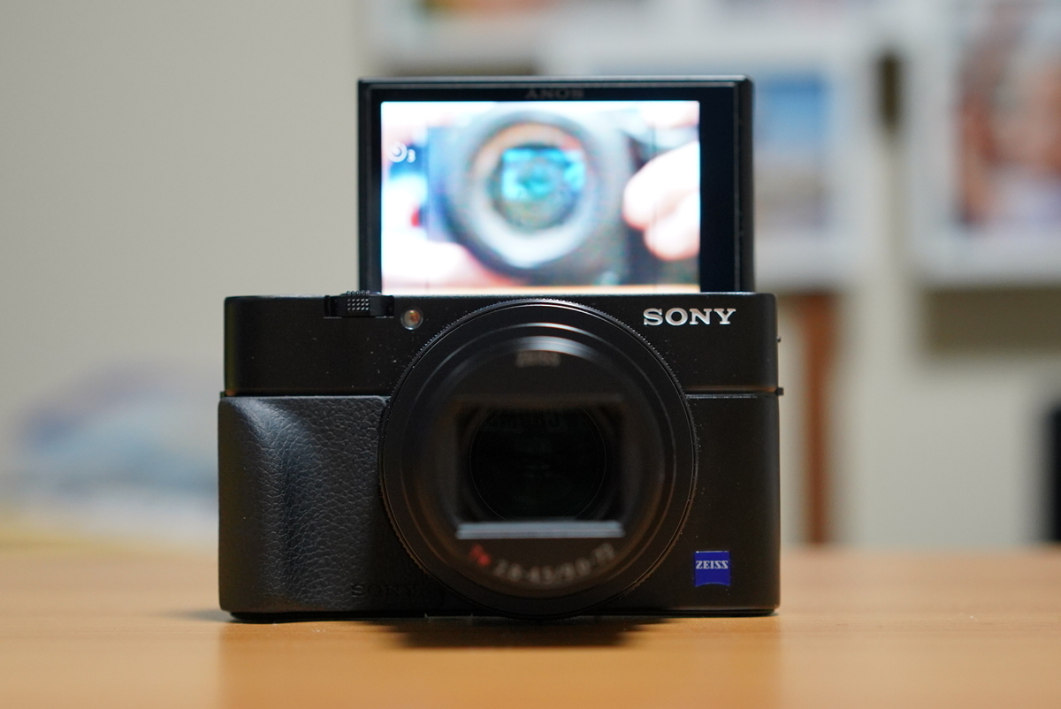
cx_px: 530
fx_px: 2418
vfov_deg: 16.7
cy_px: 354
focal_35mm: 82
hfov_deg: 24.7
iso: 2000
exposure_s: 1/100
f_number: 4
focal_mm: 55
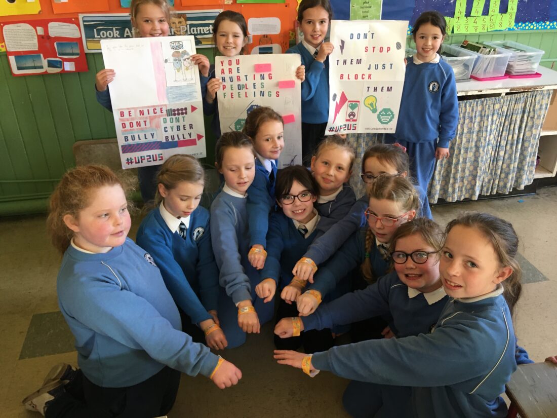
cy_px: 209
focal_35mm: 29
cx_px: 278
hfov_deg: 61.7
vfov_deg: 48.2
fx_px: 467
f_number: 2.2
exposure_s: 1/33
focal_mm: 4.15
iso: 125
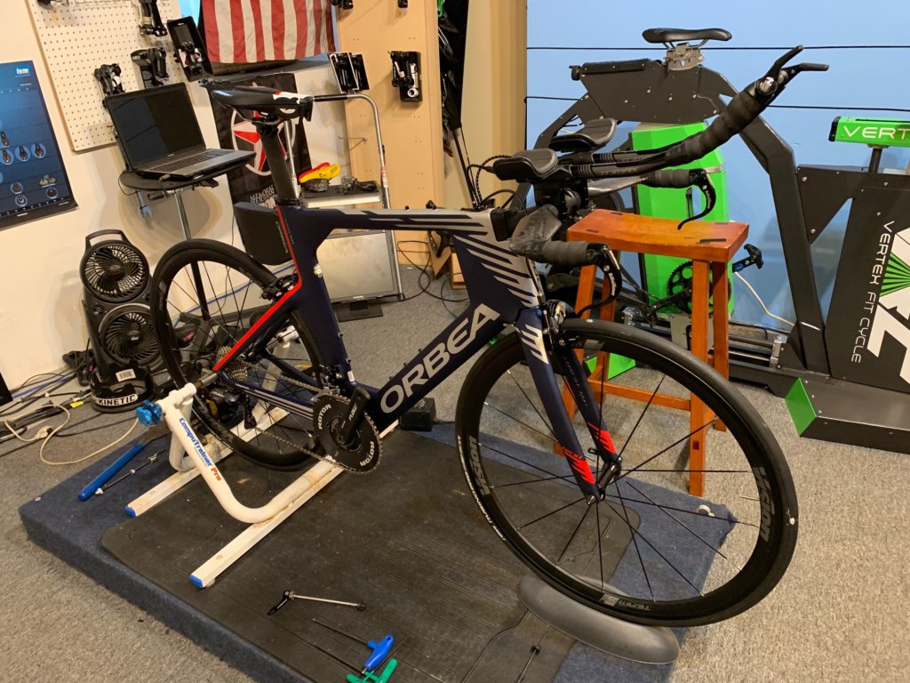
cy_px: 342
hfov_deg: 67.3
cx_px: 455
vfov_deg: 53.1
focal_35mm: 26
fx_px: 683
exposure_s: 1/40
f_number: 1.8
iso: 320
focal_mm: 4.25
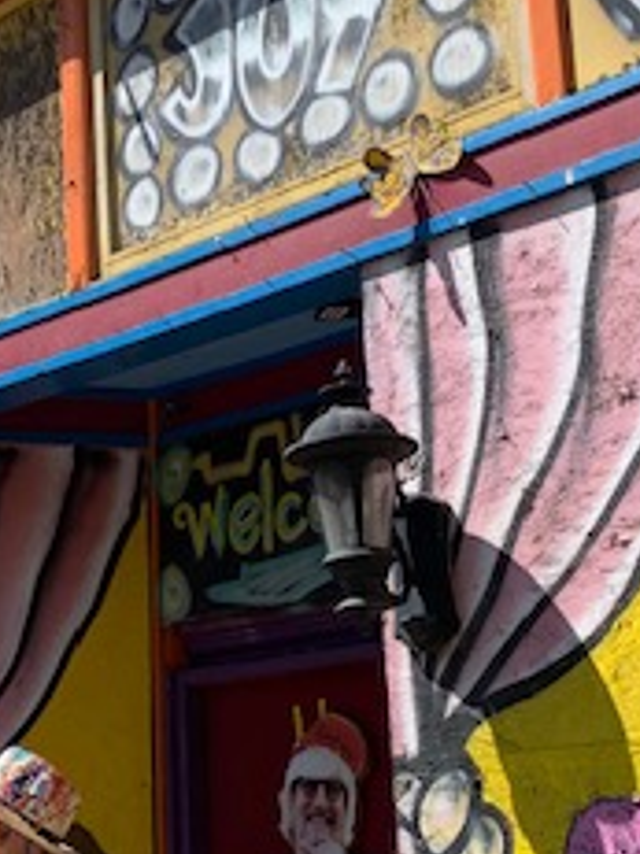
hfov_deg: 20.4
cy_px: 462
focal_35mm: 72
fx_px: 1777
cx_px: 226
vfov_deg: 27.0
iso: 25
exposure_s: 1/1880
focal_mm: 4.25
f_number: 1.8
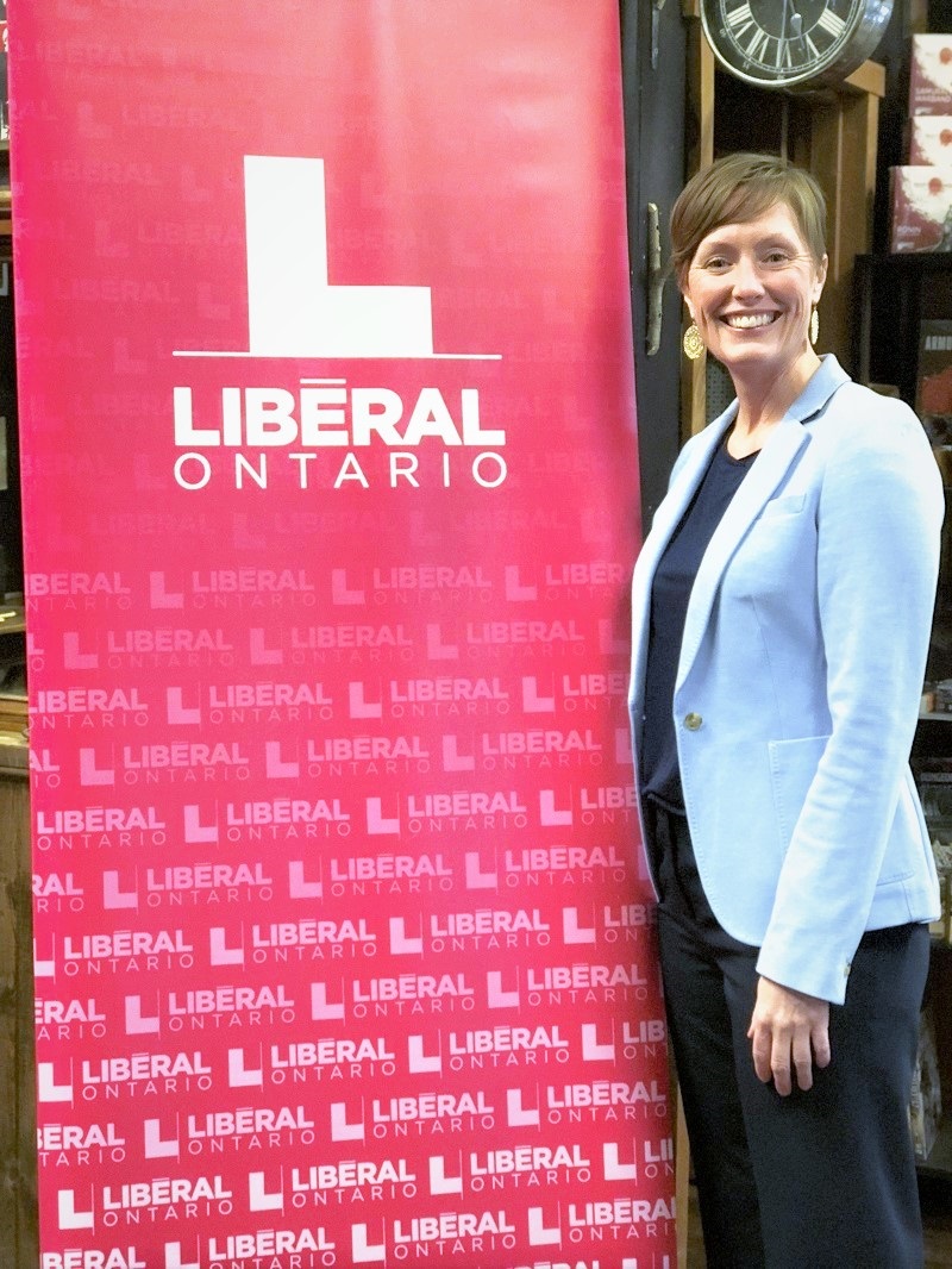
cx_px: 476
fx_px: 2089
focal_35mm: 57
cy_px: 634
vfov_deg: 33.8
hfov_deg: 25.7
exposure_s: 1/60
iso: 640
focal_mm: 6.6
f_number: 2.8
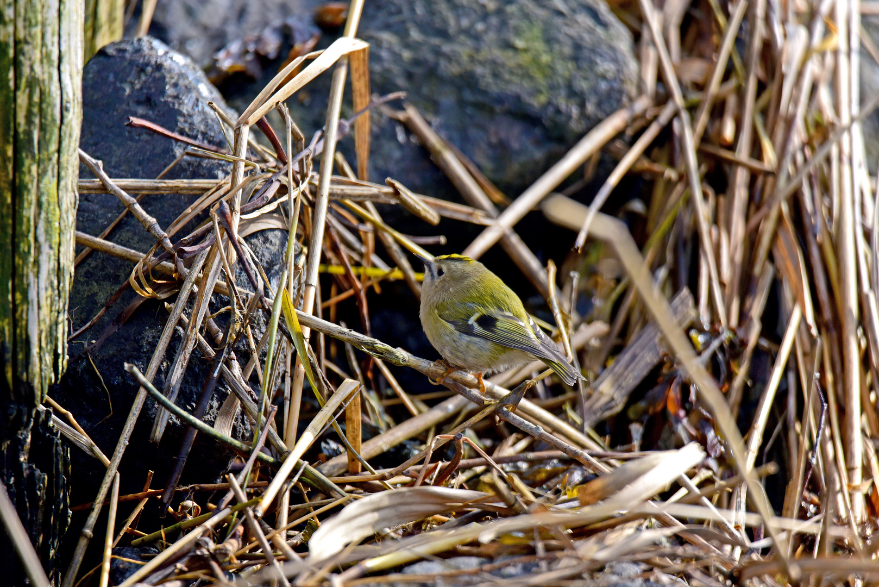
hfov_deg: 3.4
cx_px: 440
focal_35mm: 600
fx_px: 14654
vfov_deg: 2.3
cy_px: 294
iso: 720
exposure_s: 1/1250
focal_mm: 600
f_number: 6.3
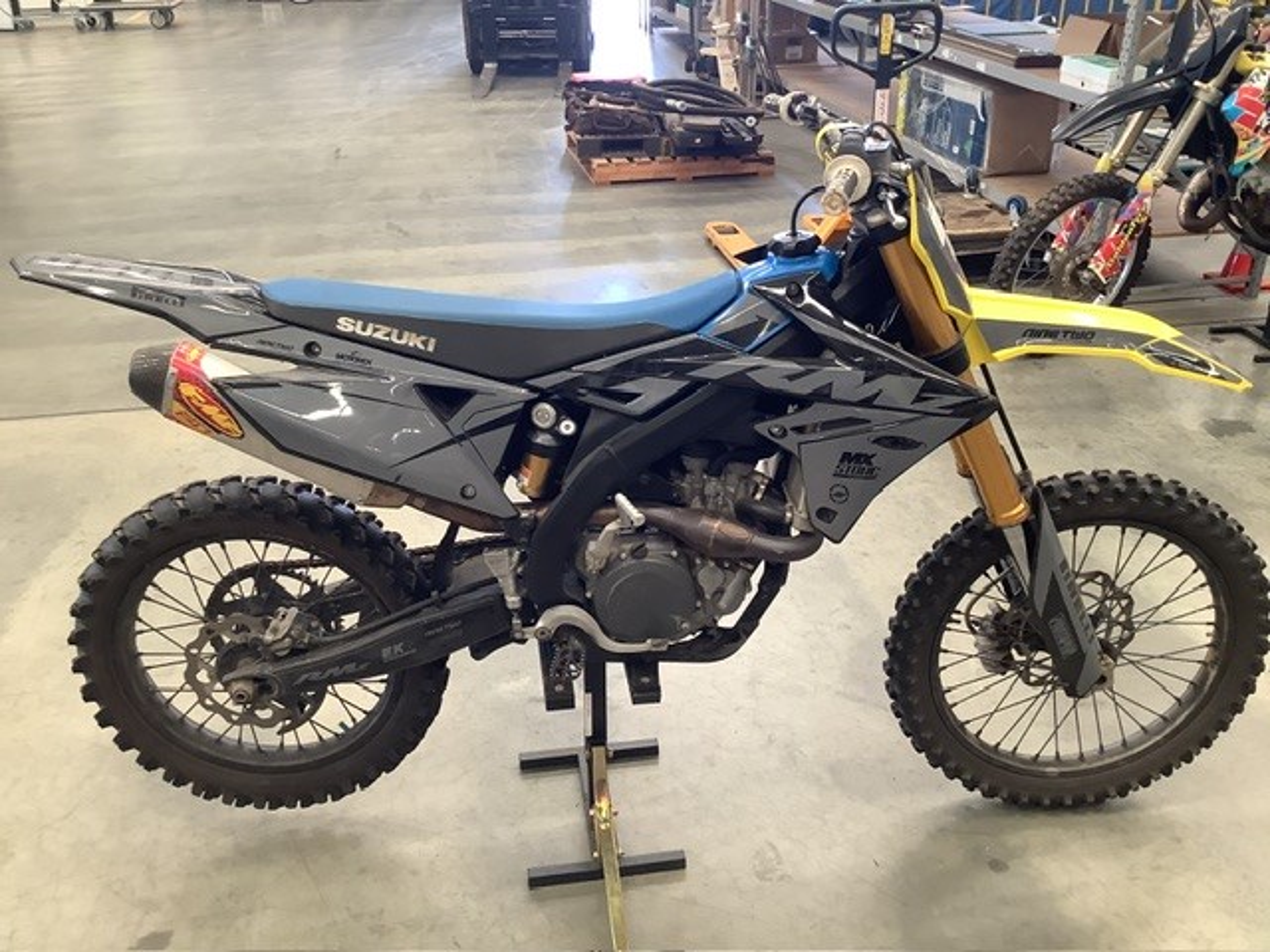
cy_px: 476
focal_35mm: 31
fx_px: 1137
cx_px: 635
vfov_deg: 45.4
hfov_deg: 58.4
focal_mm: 3.3
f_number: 2.4
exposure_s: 1/60
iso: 125
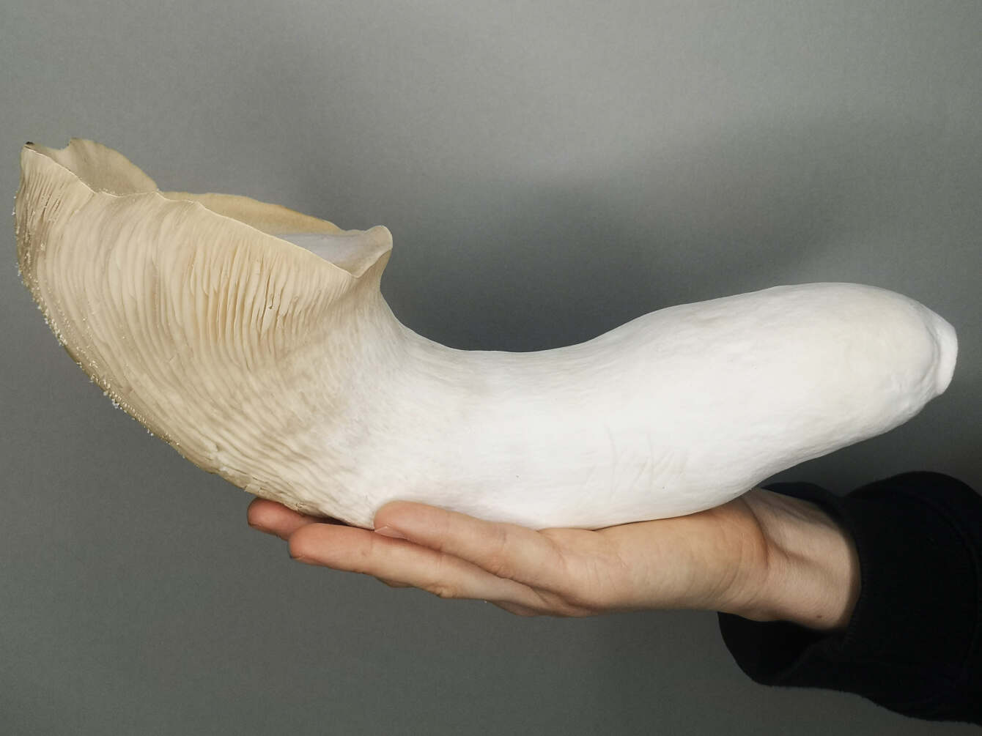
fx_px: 1106
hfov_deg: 47.9
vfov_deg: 36.8
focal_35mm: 39
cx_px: 491
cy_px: 368
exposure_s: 1/175
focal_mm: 5.58
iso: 50
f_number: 1.8
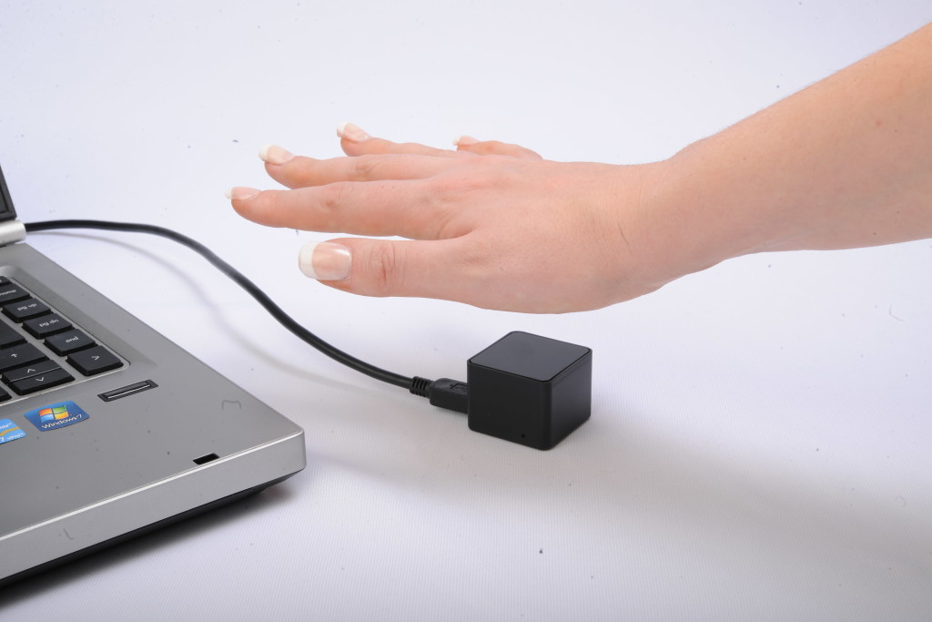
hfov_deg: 33.4
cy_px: 311
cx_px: 466
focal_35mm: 60
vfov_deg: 22.6
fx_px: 1553
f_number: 25
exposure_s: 1/250
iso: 100
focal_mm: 60
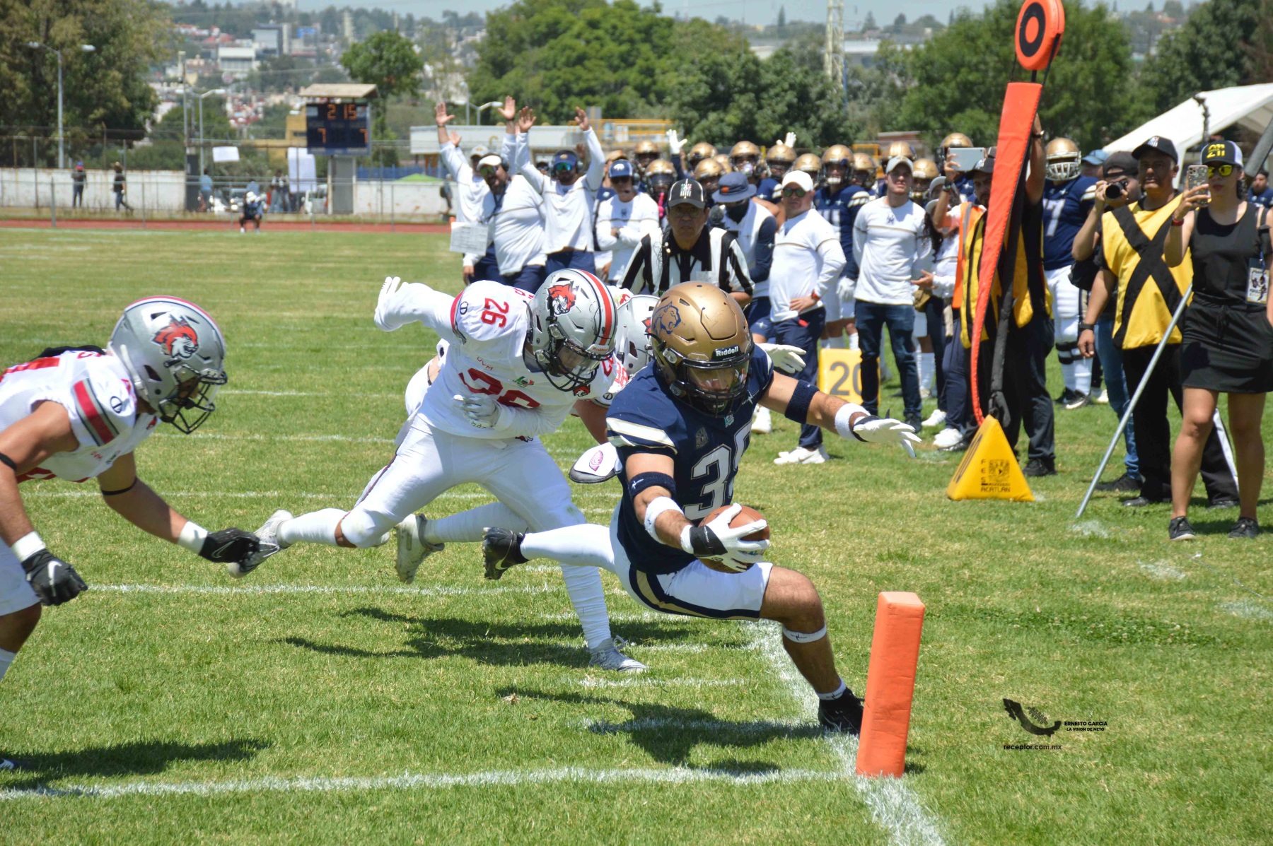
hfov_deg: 14.4
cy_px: 423
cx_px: 636
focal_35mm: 142
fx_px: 5035
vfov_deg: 9.6
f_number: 5.3
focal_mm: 95
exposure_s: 1/1600
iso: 400
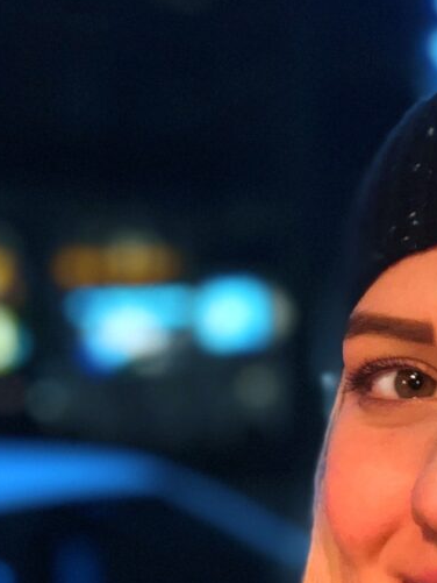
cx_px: 647
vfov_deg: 11.6
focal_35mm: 166
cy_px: 739
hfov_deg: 8.7
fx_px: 2793
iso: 160
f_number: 2.4
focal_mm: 6
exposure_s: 1/24
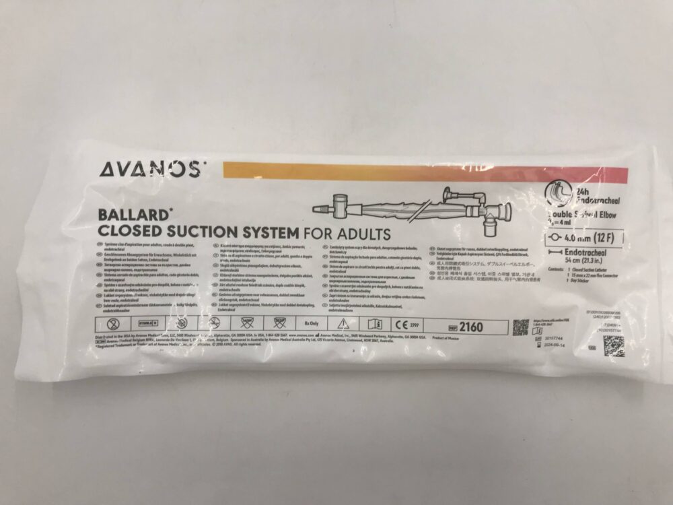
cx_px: 336
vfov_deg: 49.7
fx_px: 544
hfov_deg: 63.4
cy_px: 252
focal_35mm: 28
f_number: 1.8
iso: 32
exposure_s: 1/60
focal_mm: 3.99
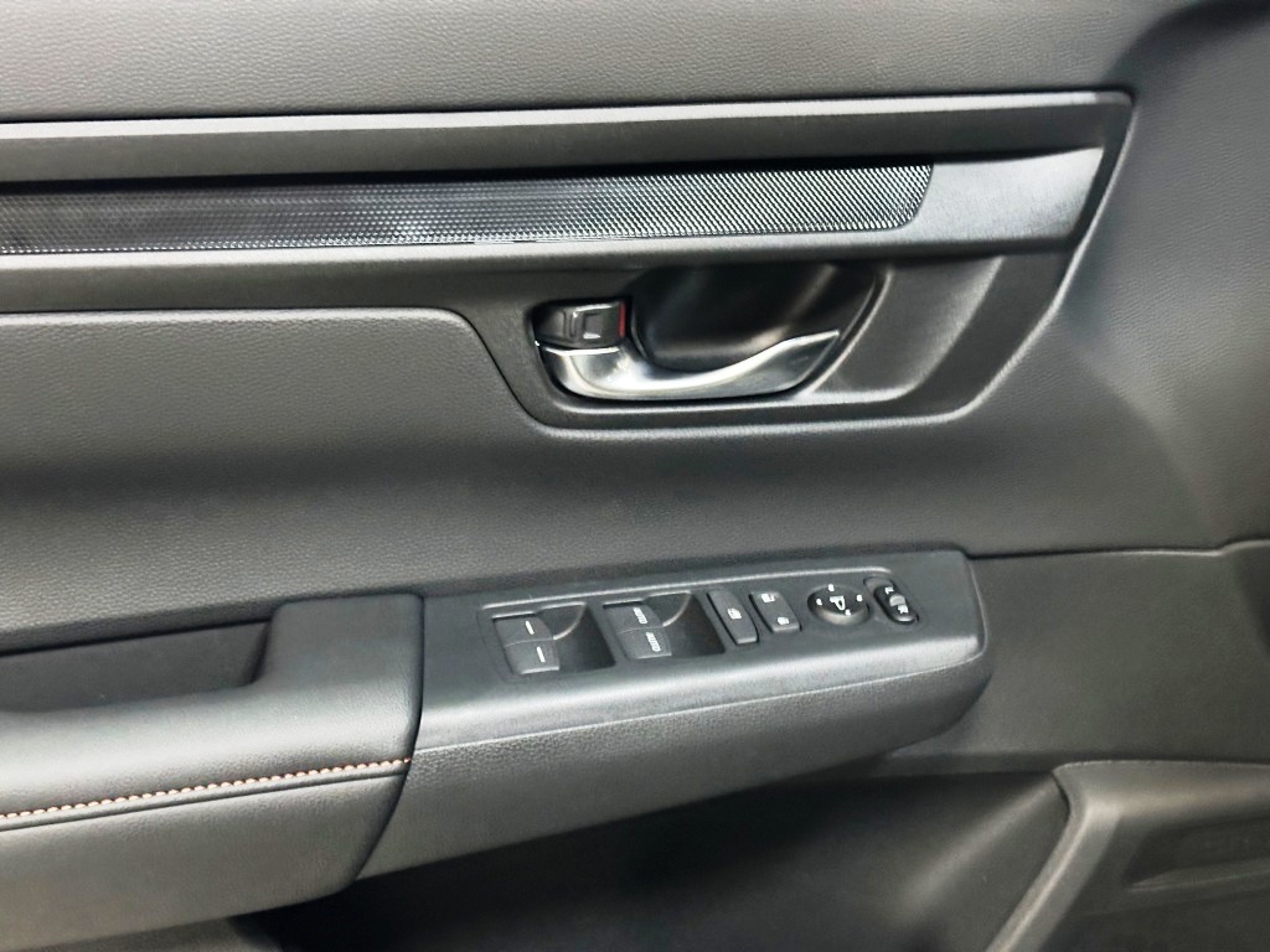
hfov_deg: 39.7
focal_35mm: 48
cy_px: 476
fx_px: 1761
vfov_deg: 30.3
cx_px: 635
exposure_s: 1/24
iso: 640
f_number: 1.78
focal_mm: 6.86
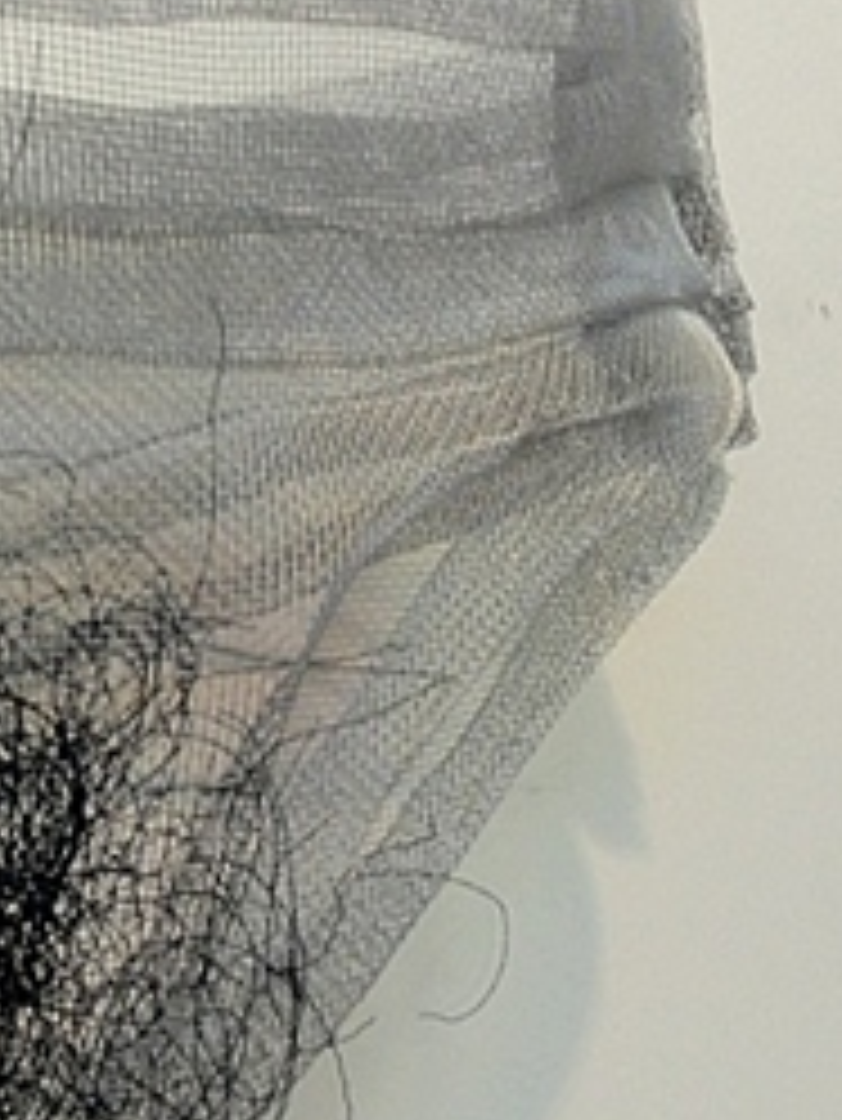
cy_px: 621
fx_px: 3564
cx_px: -162
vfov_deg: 17.9
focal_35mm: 110
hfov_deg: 13.1
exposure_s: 1/24
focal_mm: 4.3
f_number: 2.4
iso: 64
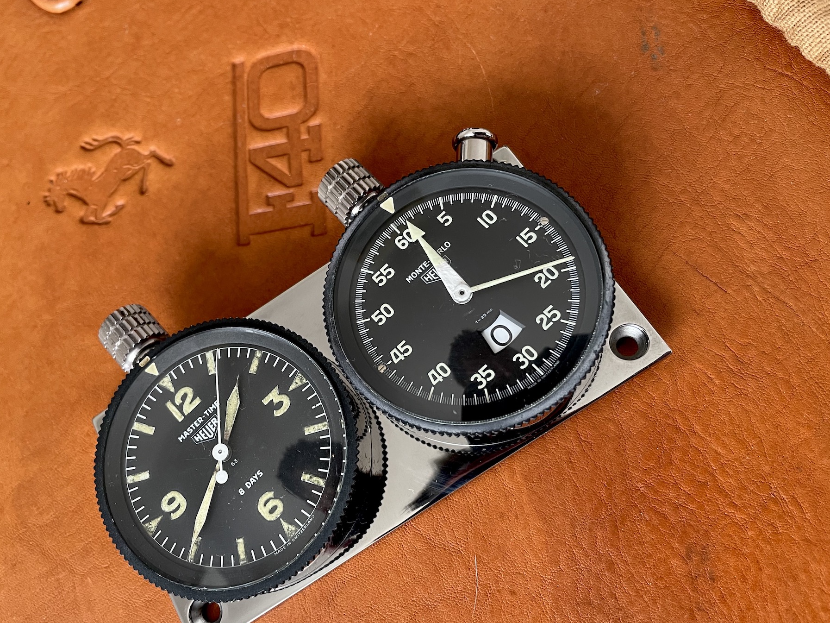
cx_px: 370
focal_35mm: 29
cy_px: 345
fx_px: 695
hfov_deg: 61.5
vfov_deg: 48.2
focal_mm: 4.2
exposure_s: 1/98
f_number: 1.6
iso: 125
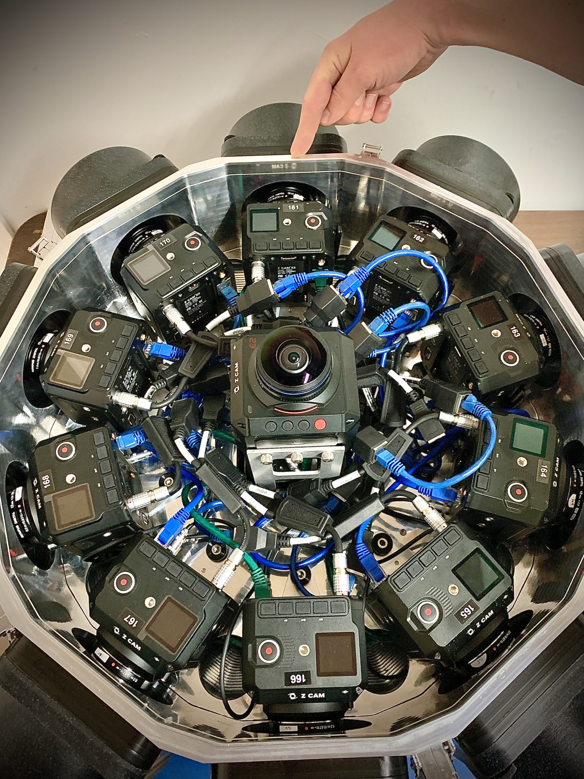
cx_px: 292
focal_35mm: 26
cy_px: 390
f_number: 1.8
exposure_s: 1/30
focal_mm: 4.25
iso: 640
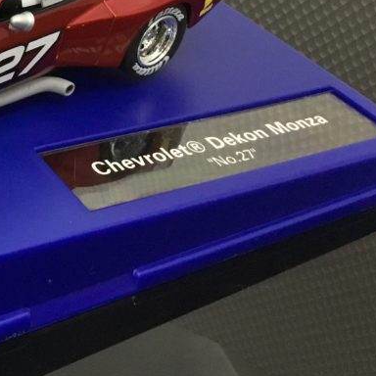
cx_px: -72
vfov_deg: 22.9
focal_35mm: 73
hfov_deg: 21.9
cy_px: 18
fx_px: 897
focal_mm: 3.3
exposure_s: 1/20
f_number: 2.4
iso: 200
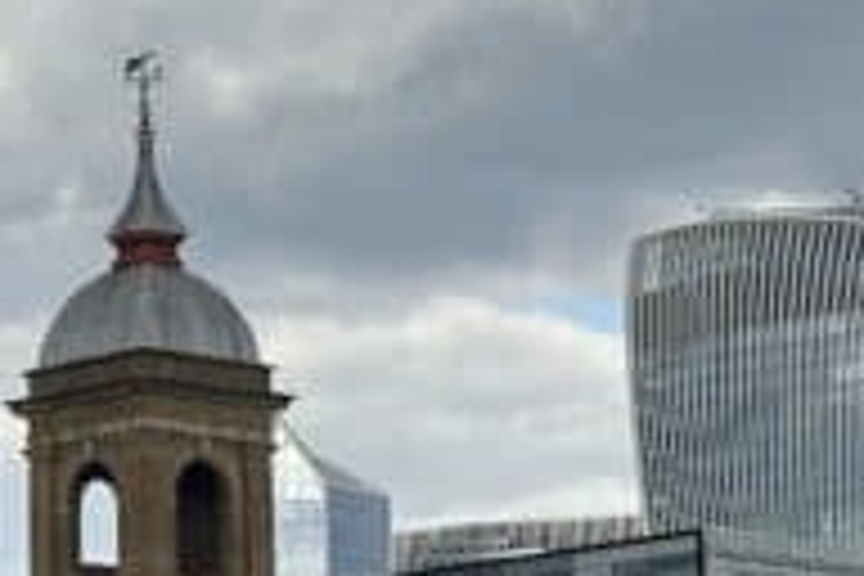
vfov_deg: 6.9
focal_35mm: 200
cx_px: -508
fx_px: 4800
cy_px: 477
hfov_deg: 9.9
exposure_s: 1/850
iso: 64
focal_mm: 6.86
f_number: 1.78
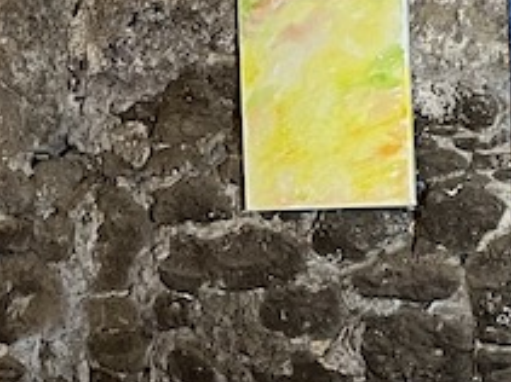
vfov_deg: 11.7
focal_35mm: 126
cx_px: 41
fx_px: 1859
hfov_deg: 15.5
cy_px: 145
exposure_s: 1/50
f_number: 1.6
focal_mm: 5.1
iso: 200
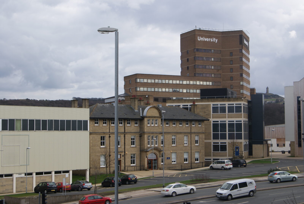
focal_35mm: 60
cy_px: 102
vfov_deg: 22.7
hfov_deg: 33.4
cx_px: 152
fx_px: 507
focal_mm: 40
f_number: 10
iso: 100
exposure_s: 1/100
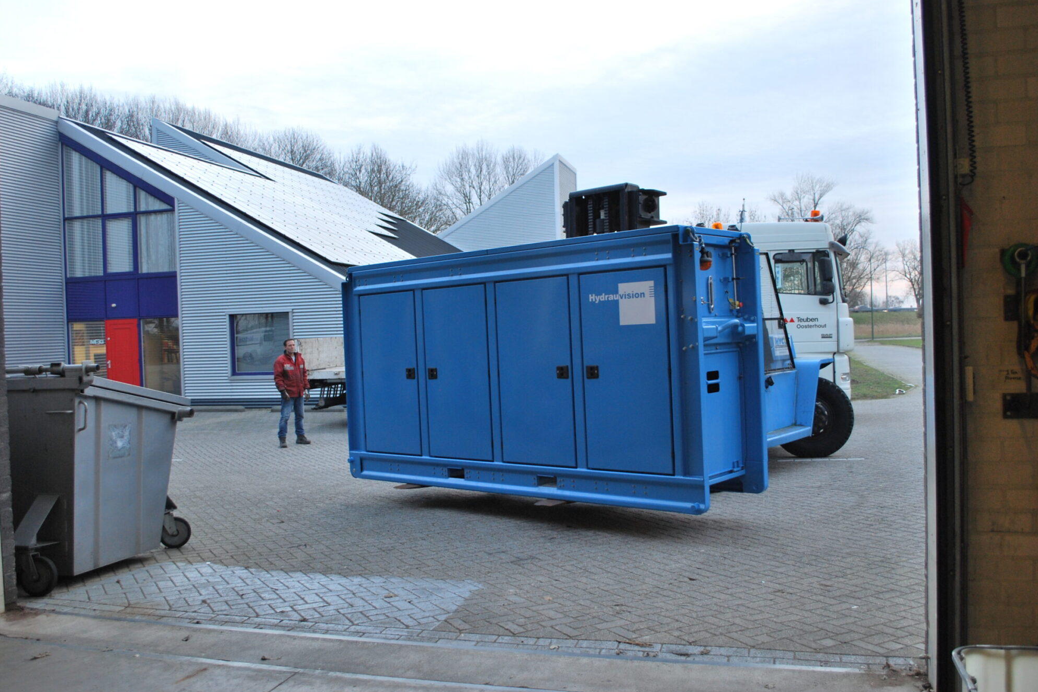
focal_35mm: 31
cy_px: 344
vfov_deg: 42.3
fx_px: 894
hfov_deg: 60.3
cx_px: 510
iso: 200
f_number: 3.8
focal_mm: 20
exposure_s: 1/60
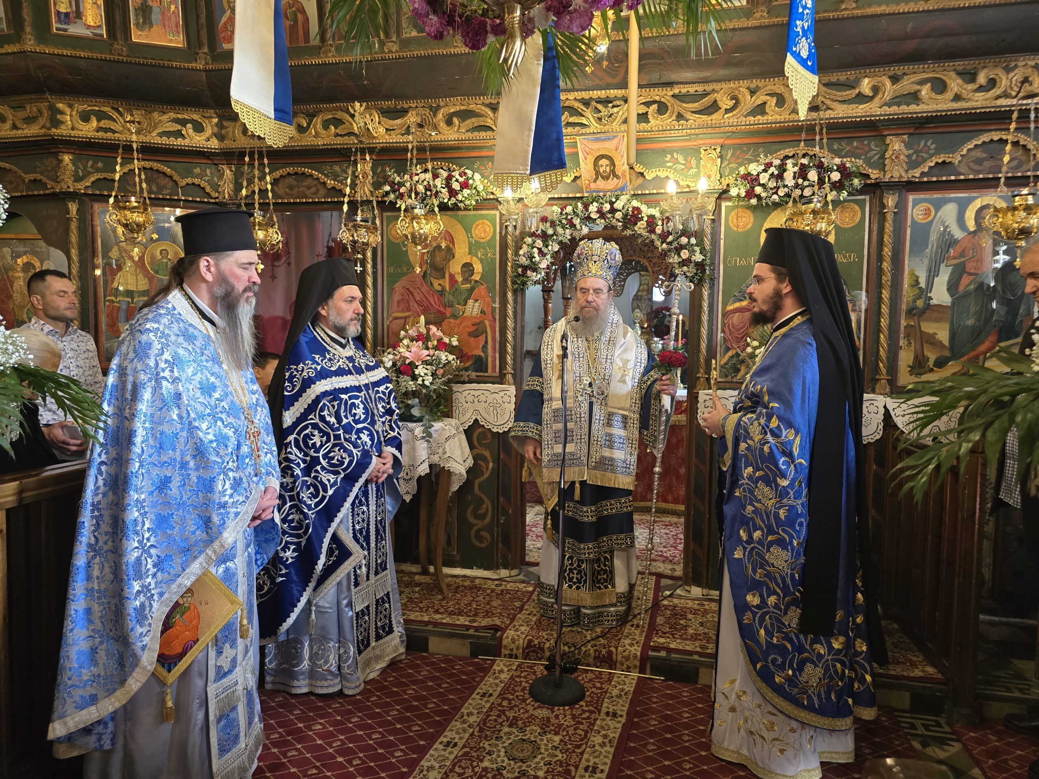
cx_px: 520
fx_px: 690
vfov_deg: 58.9
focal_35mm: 23
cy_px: 390
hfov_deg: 73.9
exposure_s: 1/100
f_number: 1.7
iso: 400
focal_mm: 6.3
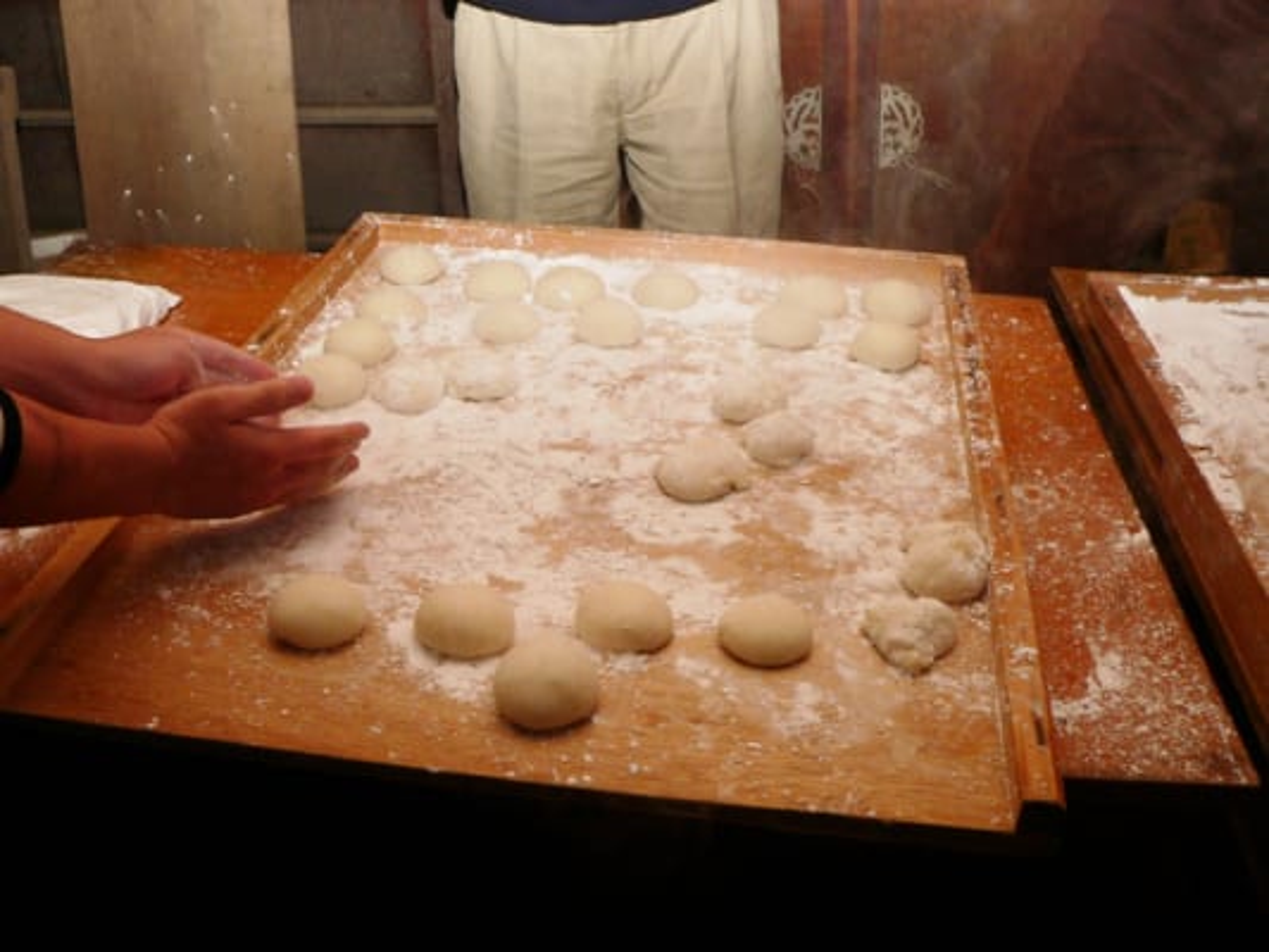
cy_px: 476
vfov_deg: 39.7
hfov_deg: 51.3
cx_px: 634
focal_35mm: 36
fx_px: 1320
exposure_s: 1/60
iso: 100
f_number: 2.8
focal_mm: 6
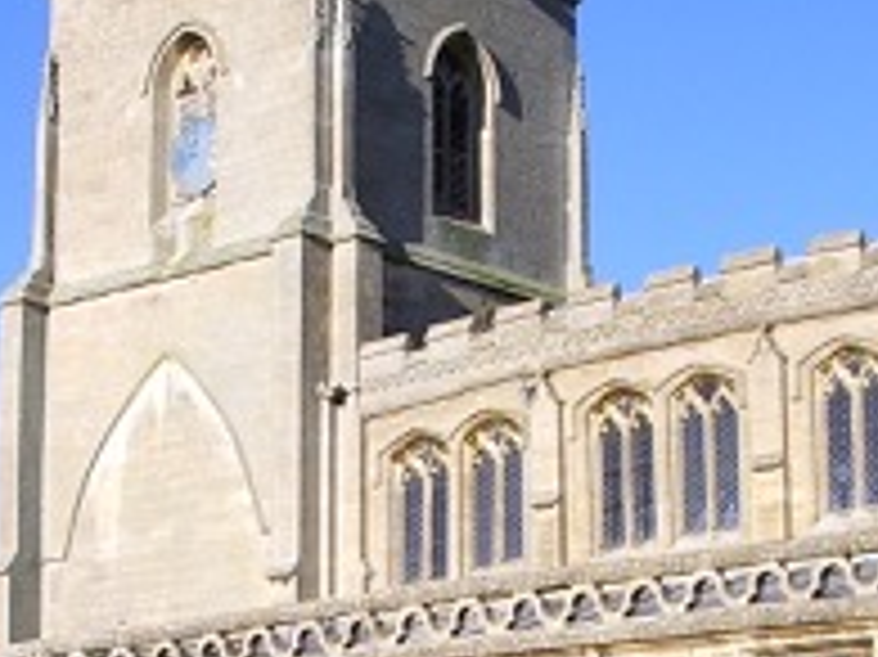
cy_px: 698
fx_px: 2915
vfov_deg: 12.7
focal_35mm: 115
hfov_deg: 17.1
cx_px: 446
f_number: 4.3
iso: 50
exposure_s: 1/400
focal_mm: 5.8
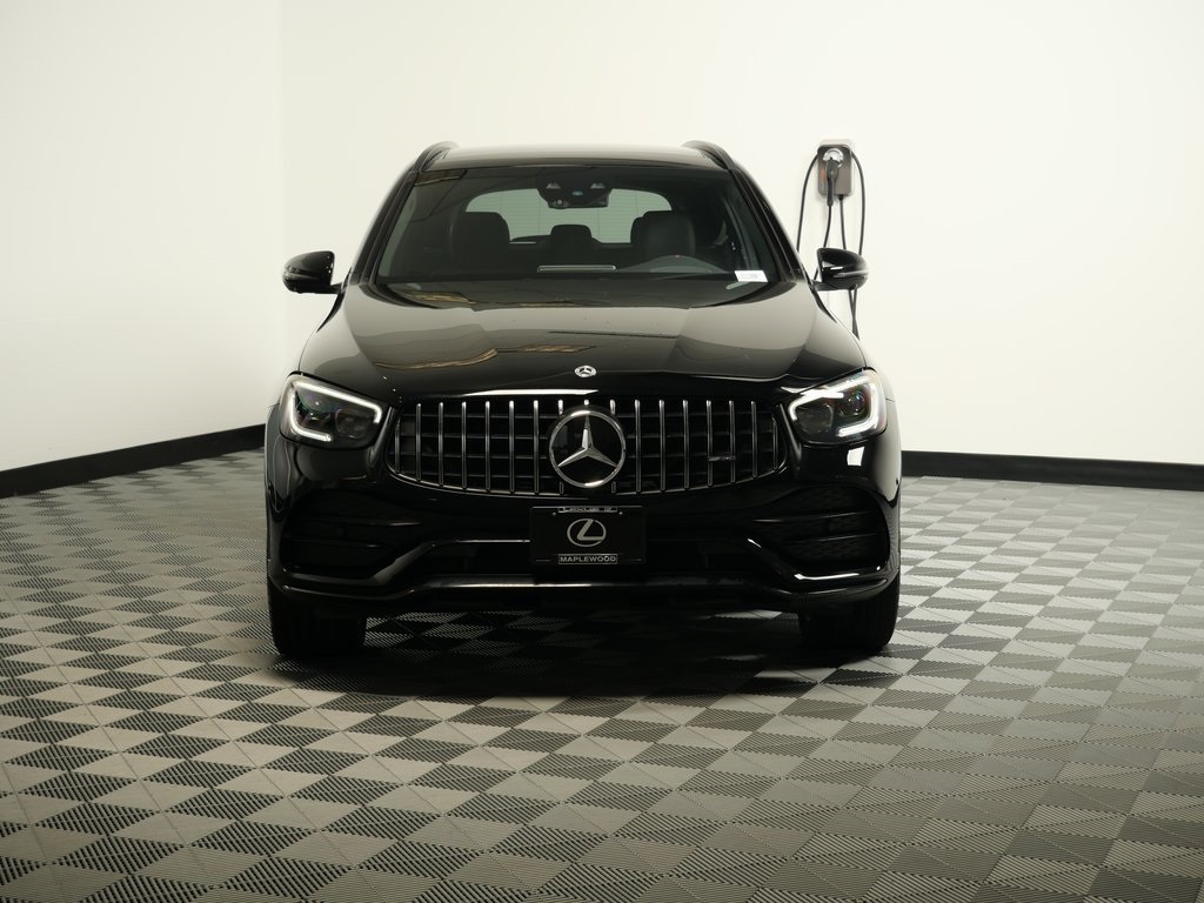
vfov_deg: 29.1
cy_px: 452
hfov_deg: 38.2
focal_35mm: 50
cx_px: 602
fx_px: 1739
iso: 200
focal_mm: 25
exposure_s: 1/200
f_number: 4.5
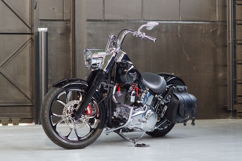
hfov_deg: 16.1
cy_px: 80
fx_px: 857
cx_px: 121
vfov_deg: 10.7
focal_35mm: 128
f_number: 4
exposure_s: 1/160
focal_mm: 85
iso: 1250
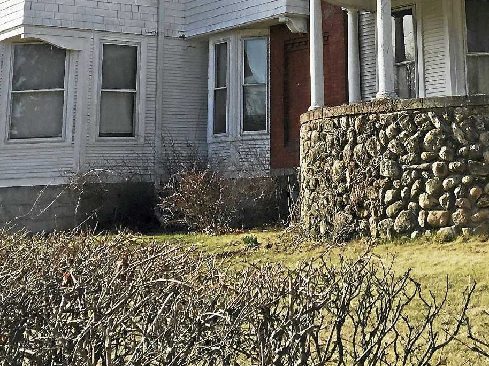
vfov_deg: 21.5
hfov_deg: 29.3
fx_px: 918
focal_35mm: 65
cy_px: -28
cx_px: 373
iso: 32
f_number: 2.2
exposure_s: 1/1647
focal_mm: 4.15
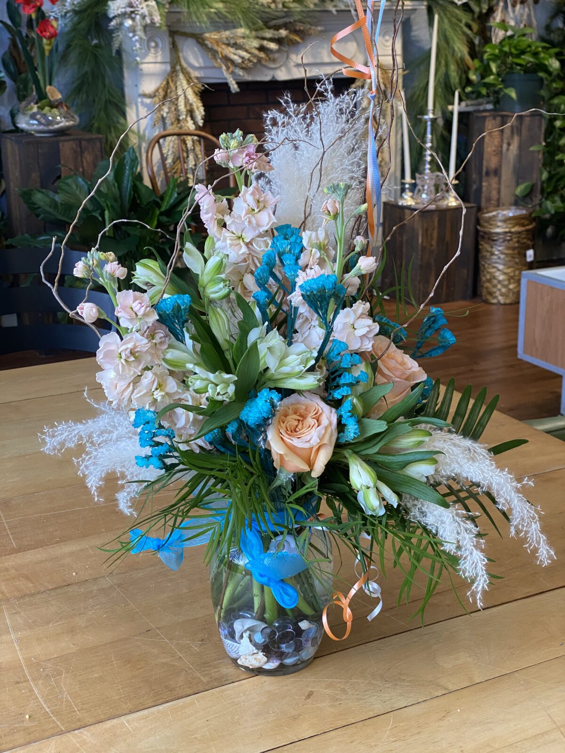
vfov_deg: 36.8
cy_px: 376
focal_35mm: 52
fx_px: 1132
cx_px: 282
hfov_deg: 28.0
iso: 125
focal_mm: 6
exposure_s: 1/120
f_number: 2
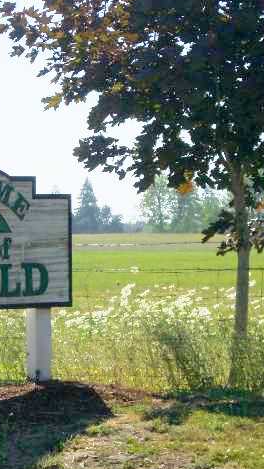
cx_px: -16
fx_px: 2637
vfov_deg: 10.2
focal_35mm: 212
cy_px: 252
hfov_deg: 5.7
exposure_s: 1/400
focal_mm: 23.7
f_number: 5.4
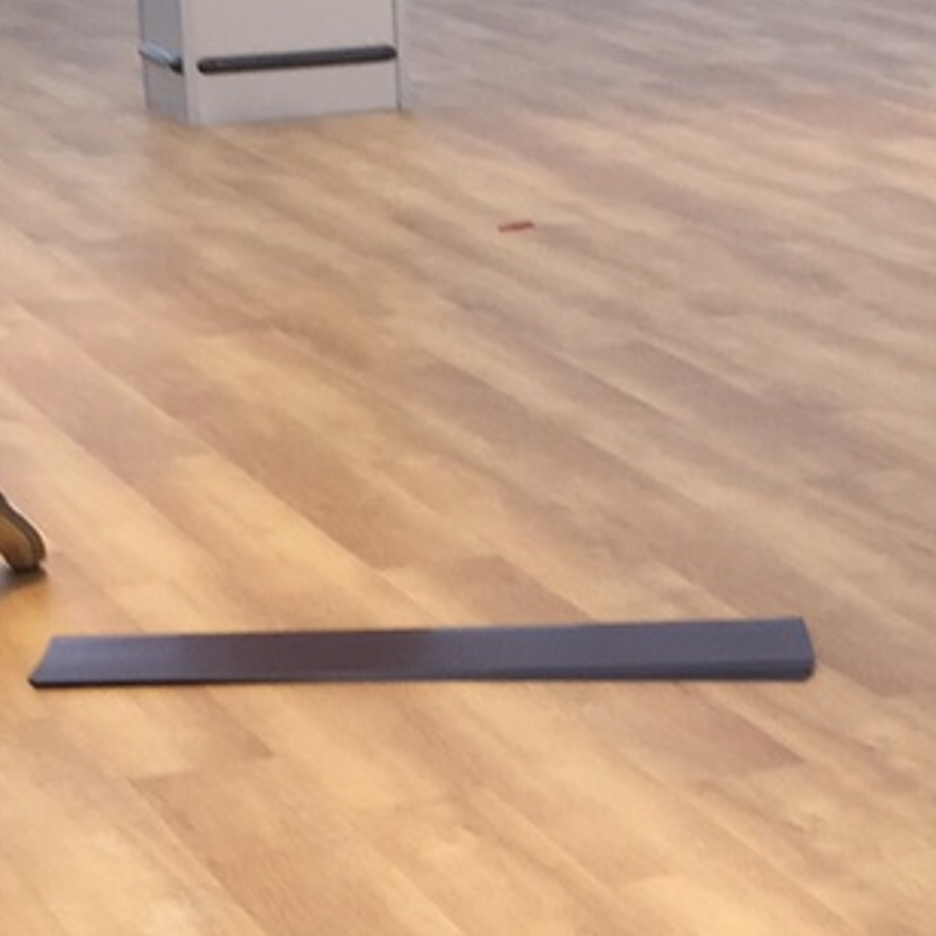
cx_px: 583
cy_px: 996
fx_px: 3243
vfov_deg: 16.0
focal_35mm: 106
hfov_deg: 16.4
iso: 40
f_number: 2.2
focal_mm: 4.15
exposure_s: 1/50
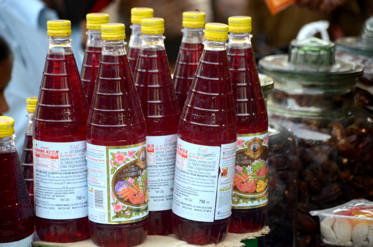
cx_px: 186
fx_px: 1737
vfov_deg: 8.1
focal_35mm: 168
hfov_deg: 12.3
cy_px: 124
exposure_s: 1/320
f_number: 5.6
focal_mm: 112
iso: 1250
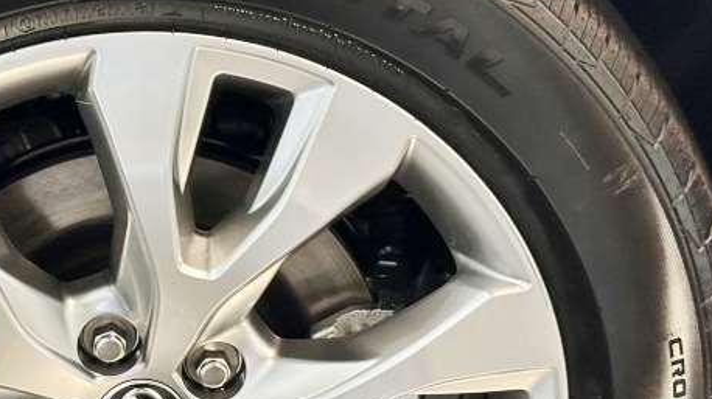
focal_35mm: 117
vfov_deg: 10.3
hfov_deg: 18.1
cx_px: 134
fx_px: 2208
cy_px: 383
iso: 400
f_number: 1.78
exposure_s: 1/30
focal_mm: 6.86
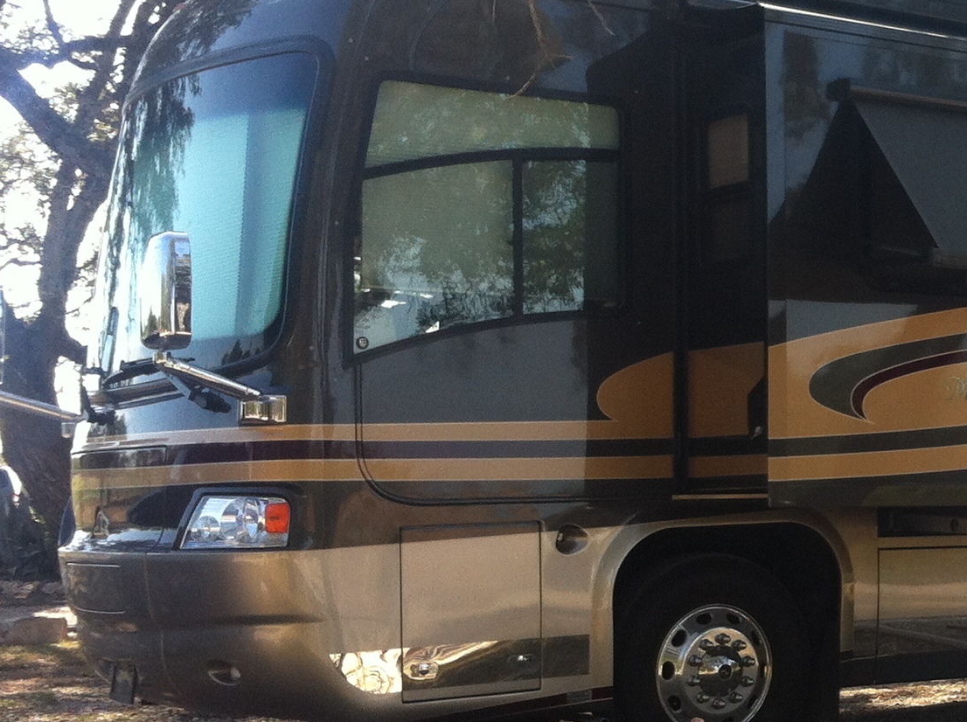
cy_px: 327
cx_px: 1054
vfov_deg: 17.9
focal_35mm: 82
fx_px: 2287
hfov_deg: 22.6
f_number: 2.8
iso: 80
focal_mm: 3.85
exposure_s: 1/285
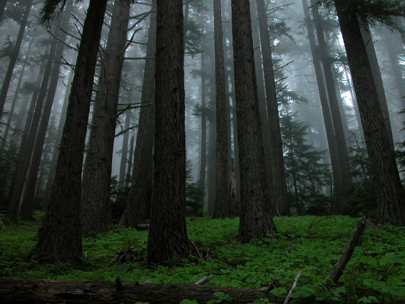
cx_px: 202
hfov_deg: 54.0
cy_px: 152
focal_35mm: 34
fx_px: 398
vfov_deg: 41.8
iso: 100
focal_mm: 8.9
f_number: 3.2
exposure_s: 1/60
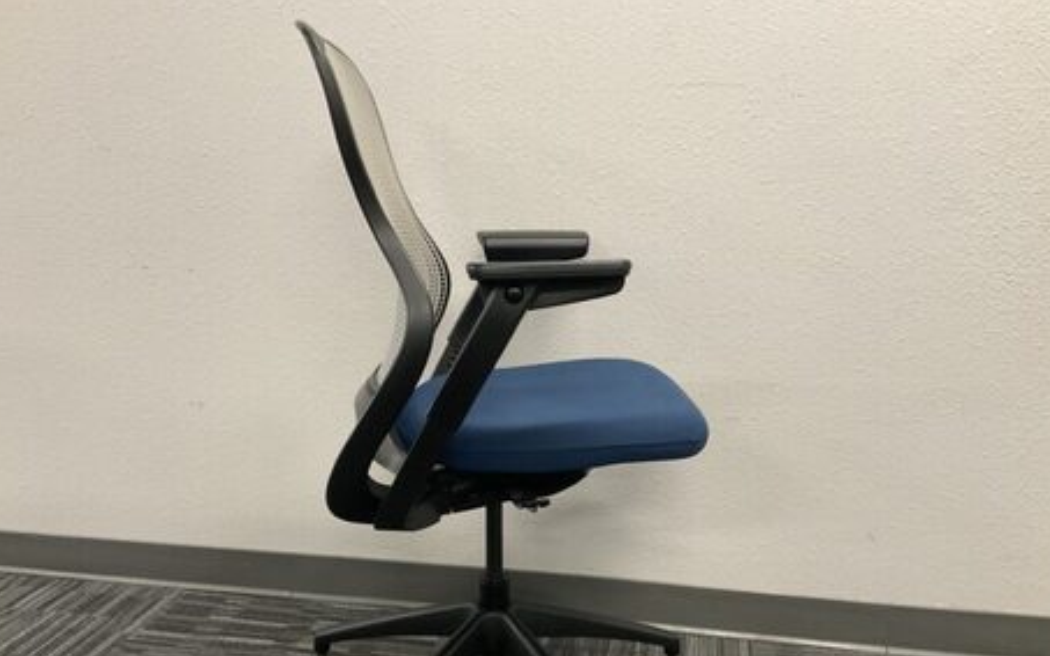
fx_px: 973
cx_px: 505
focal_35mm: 34
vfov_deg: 36.9
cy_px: 428
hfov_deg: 56.7
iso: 125
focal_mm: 3
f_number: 1.8
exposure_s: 1/60
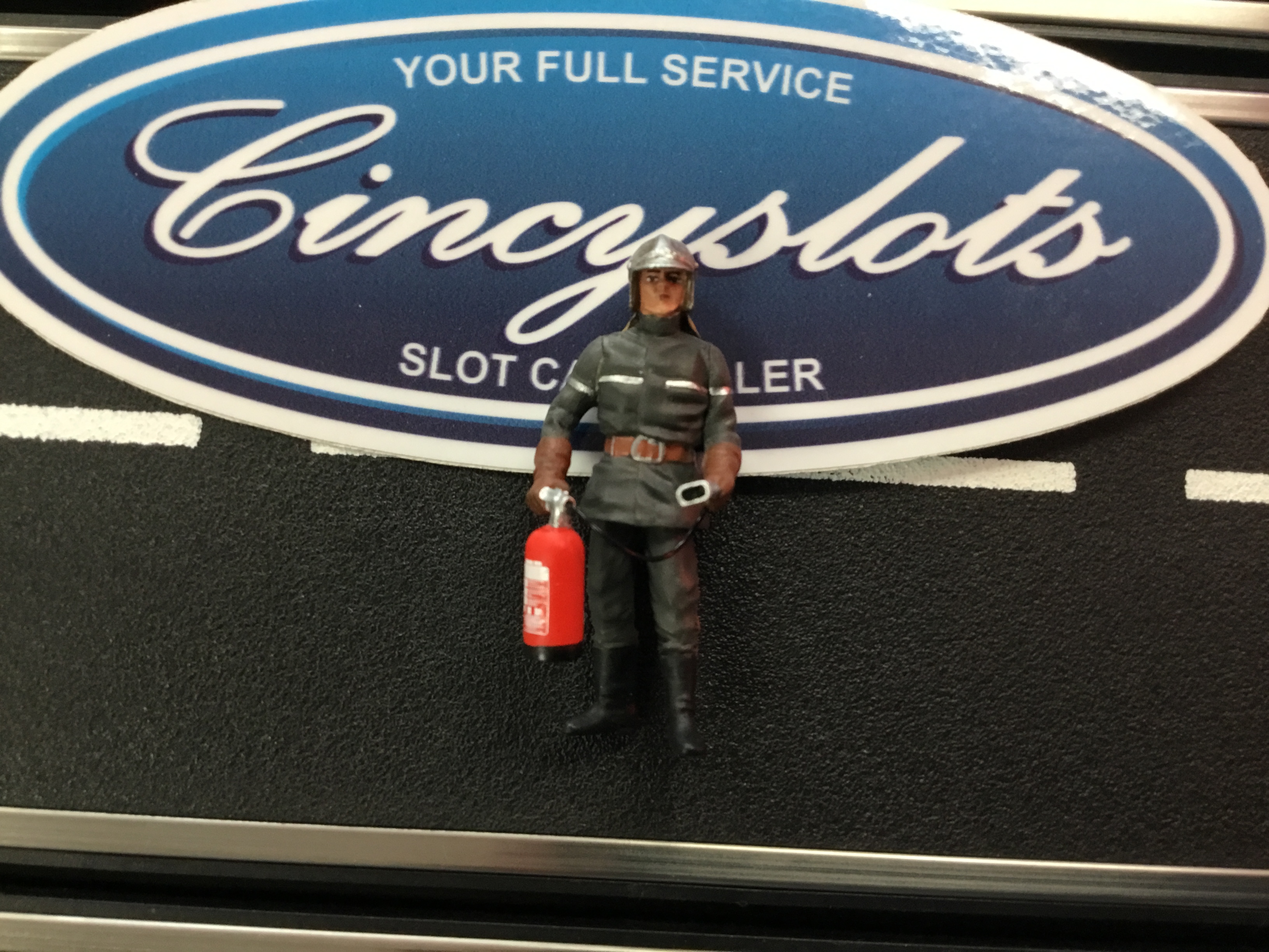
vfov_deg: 45.4
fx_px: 1136
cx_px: 634
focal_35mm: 31
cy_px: 476
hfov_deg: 58.4
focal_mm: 3.3
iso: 100
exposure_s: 1/30
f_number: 2.4
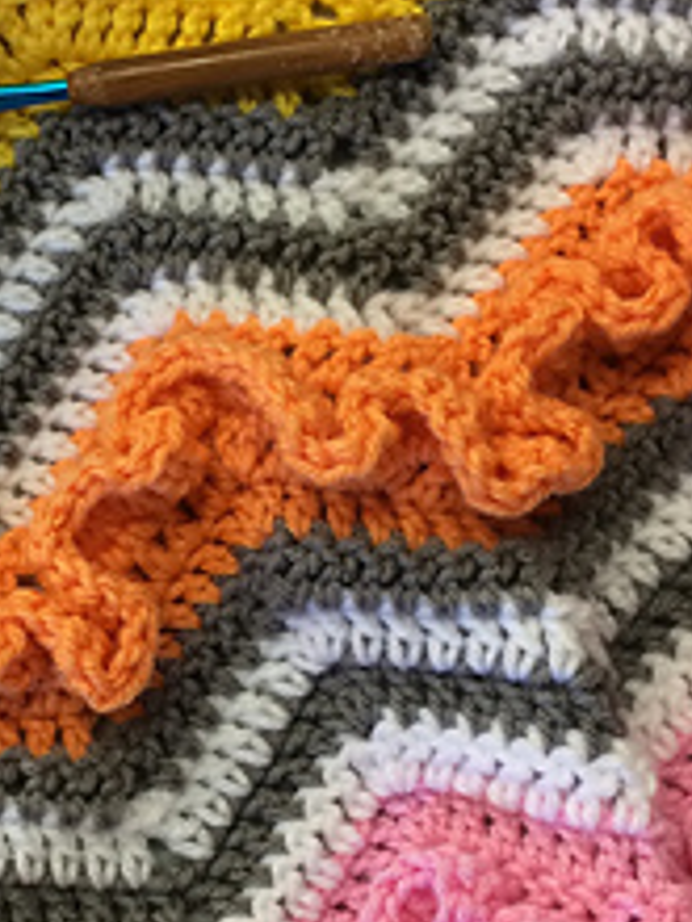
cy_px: 603
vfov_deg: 29.2
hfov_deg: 21.8
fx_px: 1759
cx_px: 78
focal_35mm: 66
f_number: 2.2
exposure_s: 1/30
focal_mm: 4.15
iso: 50
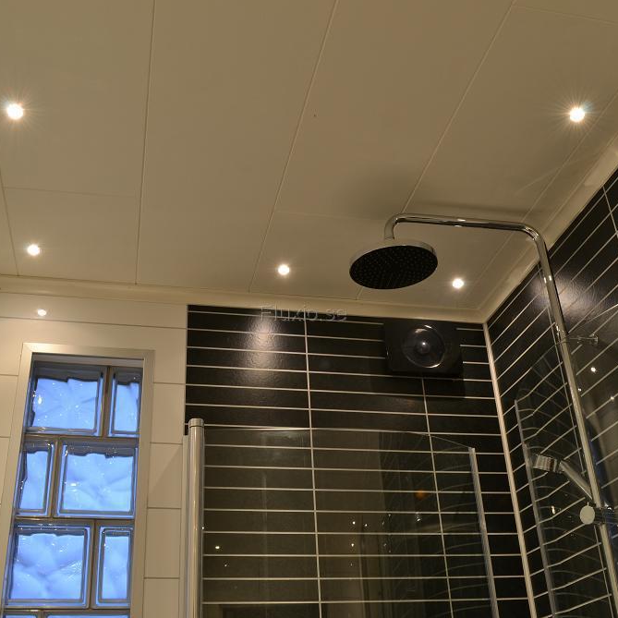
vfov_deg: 42.8
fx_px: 788
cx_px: 304
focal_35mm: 39
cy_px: 313
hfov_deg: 42.8
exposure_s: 2.5
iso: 100
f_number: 11
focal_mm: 20
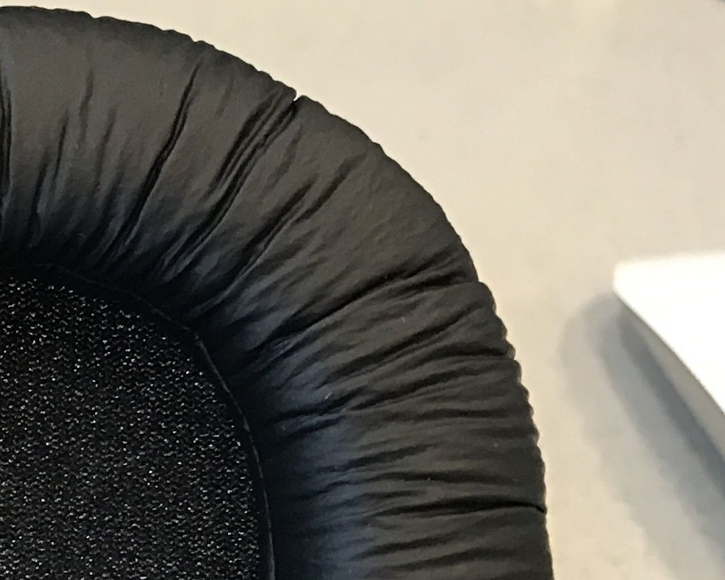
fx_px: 2167
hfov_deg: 16.6
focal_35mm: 101
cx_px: -467
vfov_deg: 14.9
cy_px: 640
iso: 64
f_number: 1.8
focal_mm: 3.99
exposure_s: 1/17
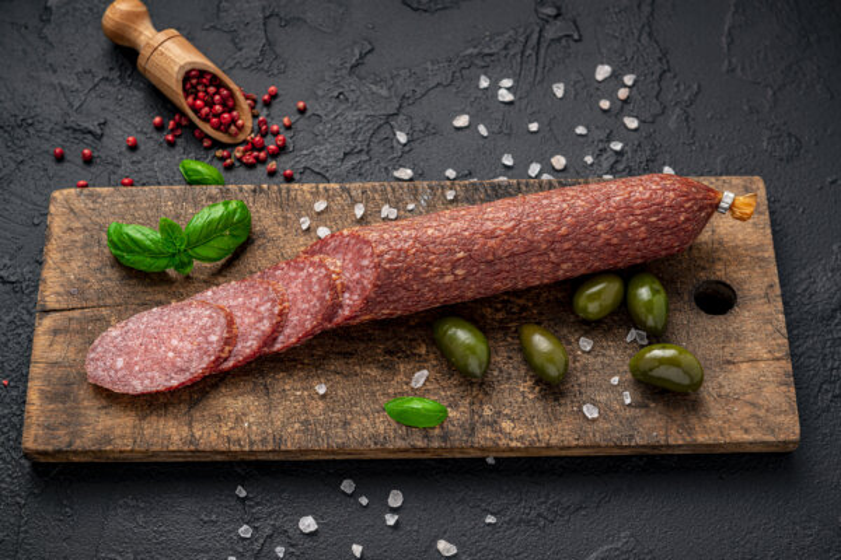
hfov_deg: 28.8
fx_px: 1635
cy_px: 280
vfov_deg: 19.5
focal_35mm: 70
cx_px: 420
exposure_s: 1/160
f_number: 7.1
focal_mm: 70
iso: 80
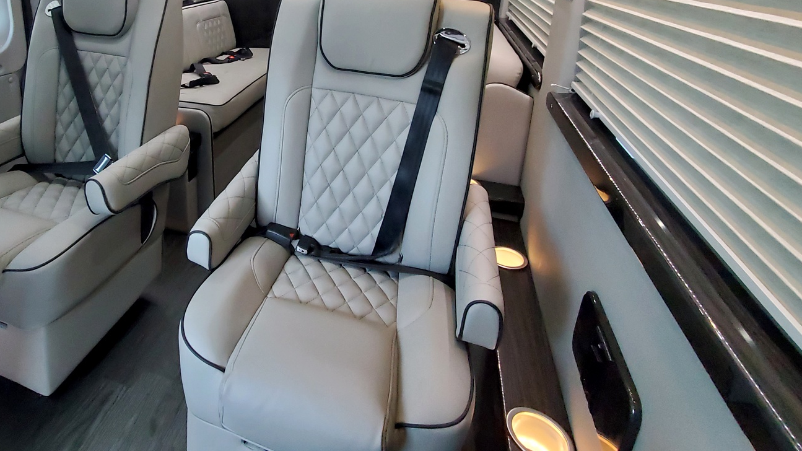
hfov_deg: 79.8
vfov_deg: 50.0
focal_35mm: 21
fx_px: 447
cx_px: 240
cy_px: 83
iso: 640
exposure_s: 1/60
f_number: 2.2
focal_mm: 1.8
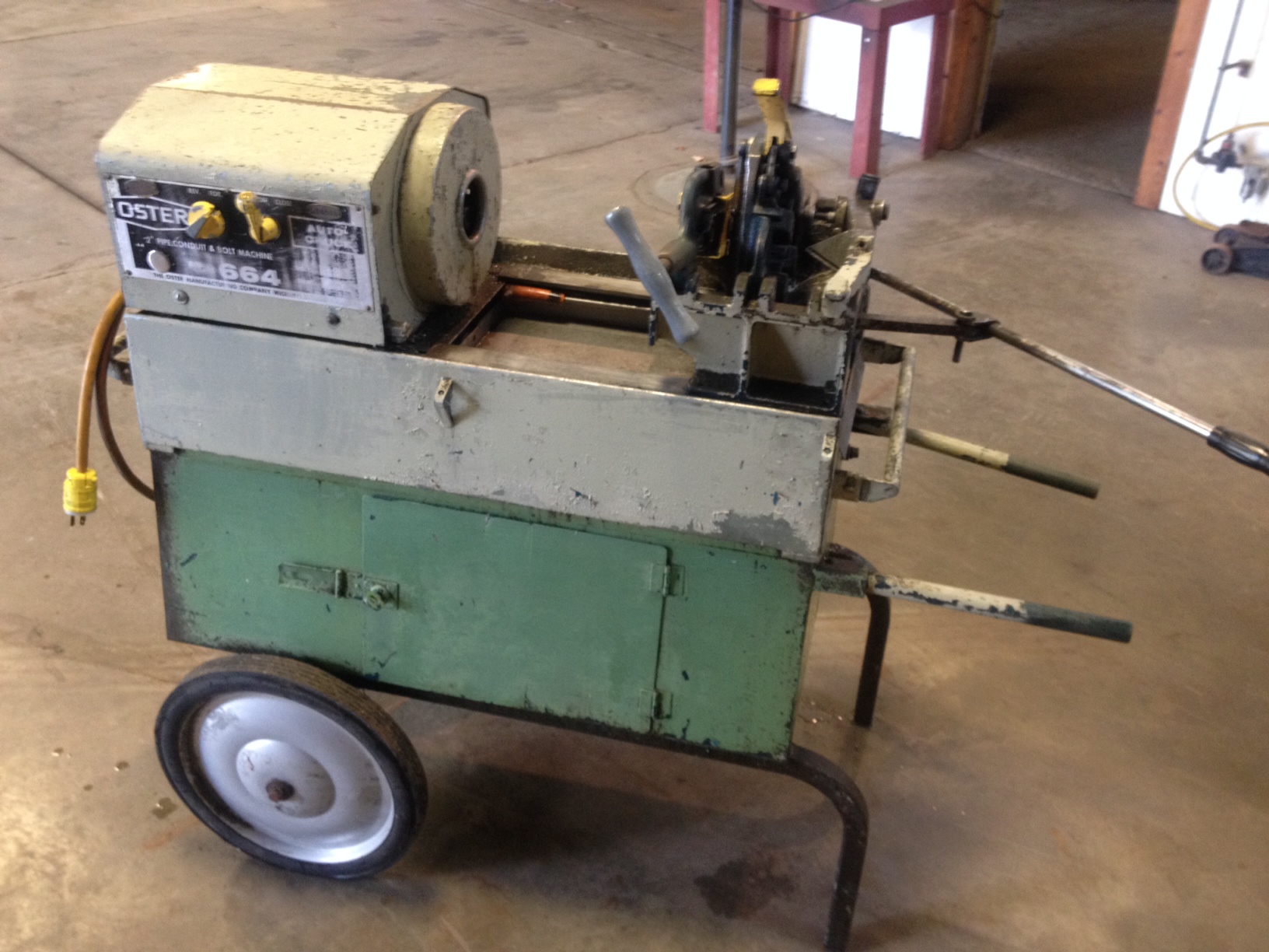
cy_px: 476
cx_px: 634
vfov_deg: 40.7
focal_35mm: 35
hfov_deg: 52.6
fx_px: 1283
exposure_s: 1/20
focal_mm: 4.28
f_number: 2.4
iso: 160
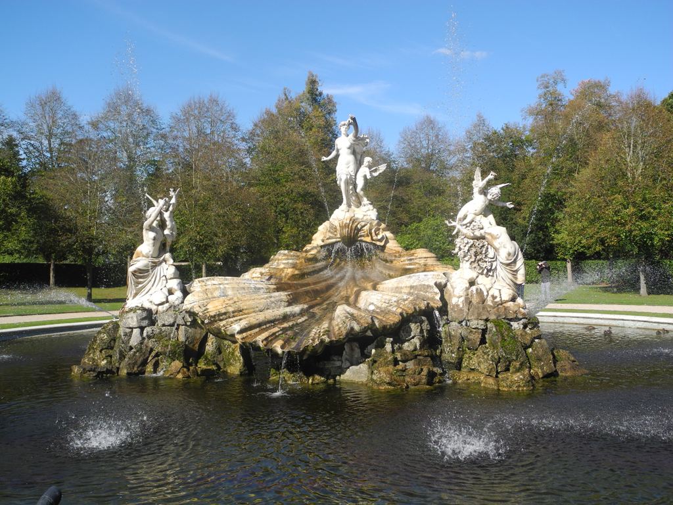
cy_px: 252
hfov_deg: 56.8
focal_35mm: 32
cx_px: 336
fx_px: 622
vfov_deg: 44.2
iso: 100
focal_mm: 6.8
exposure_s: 1/1000
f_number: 3.2
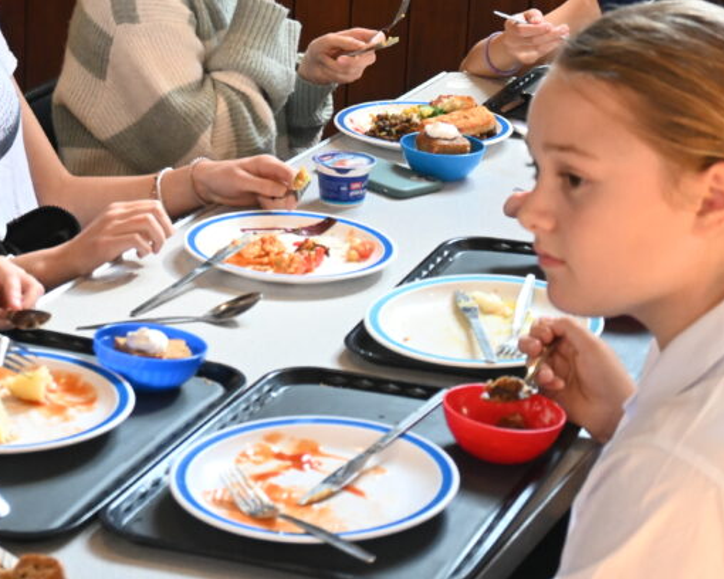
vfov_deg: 15.5
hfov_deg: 19.3
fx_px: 2120
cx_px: 274
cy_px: 121
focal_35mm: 99
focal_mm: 35
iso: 2200
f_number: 5.3
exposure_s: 1/125
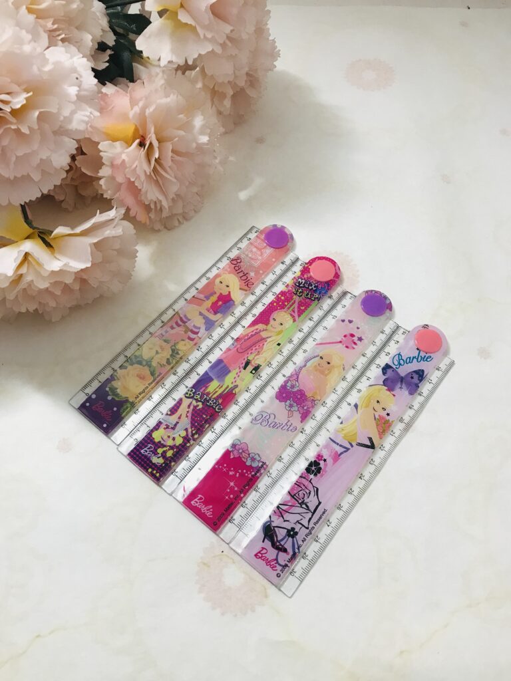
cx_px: 256
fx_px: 551
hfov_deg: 49.7
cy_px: 340
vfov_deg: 63.4
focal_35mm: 28
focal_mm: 3.99
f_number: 1.8
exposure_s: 1/33
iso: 32
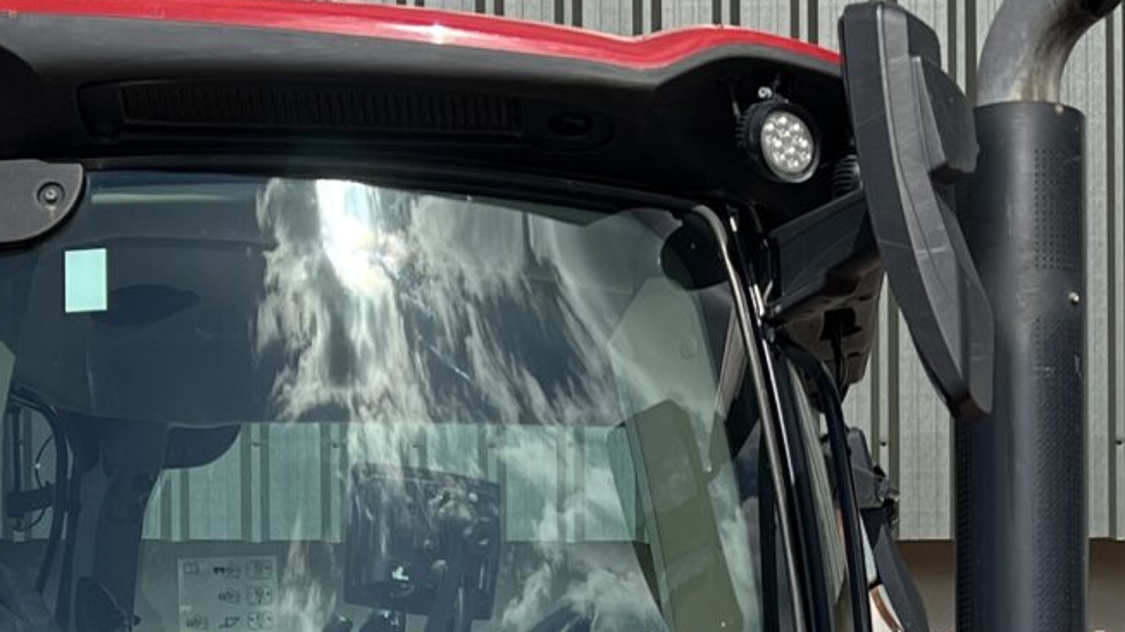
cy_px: 1040
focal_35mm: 111
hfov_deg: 19.3
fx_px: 3311
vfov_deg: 10.4
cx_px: 699
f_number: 1.5
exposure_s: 1/4831
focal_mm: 5.7
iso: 50
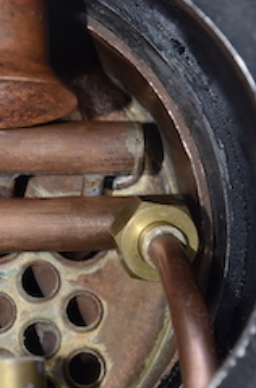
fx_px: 1920
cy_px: 231
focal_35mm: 179
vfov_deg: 11.5
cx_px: 66
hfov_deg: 7.6
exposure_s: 1/60
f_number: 11
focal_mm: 70
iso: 800
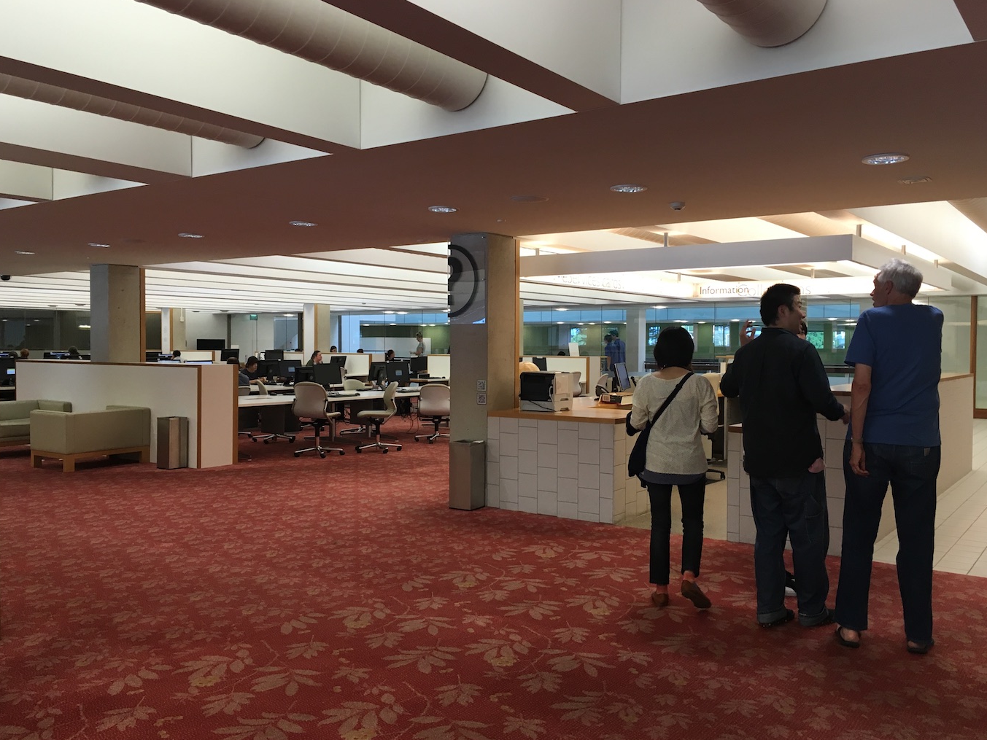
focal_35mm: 30
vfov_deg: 46.8
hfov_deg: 60.0
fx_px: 855
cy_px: 367
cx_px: 502
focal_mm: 4.15
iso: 40
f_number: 2.2
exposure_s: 1/33
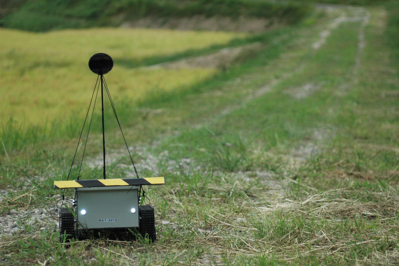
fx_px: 1163
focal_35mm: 105
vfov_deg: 13.0
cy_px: 133
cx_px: 200
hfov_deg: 19.5
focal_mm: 70
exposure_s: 1/2500
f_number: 2.8
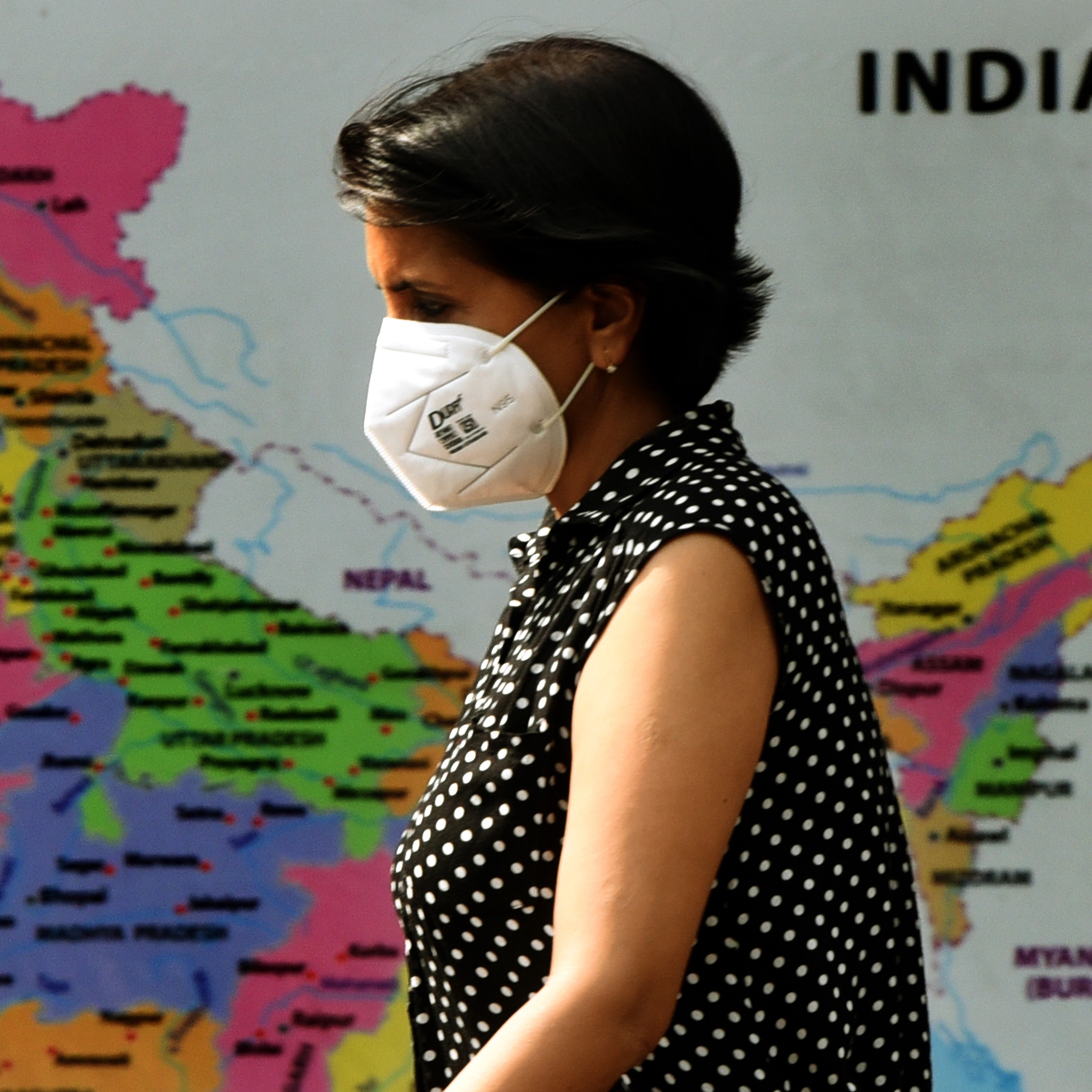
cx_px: 339
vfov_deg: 6.7
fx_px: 9351
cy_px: 559
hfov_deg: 6.7
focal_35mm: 262
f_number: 6.3
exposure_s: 1/640
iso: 640
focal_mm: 200
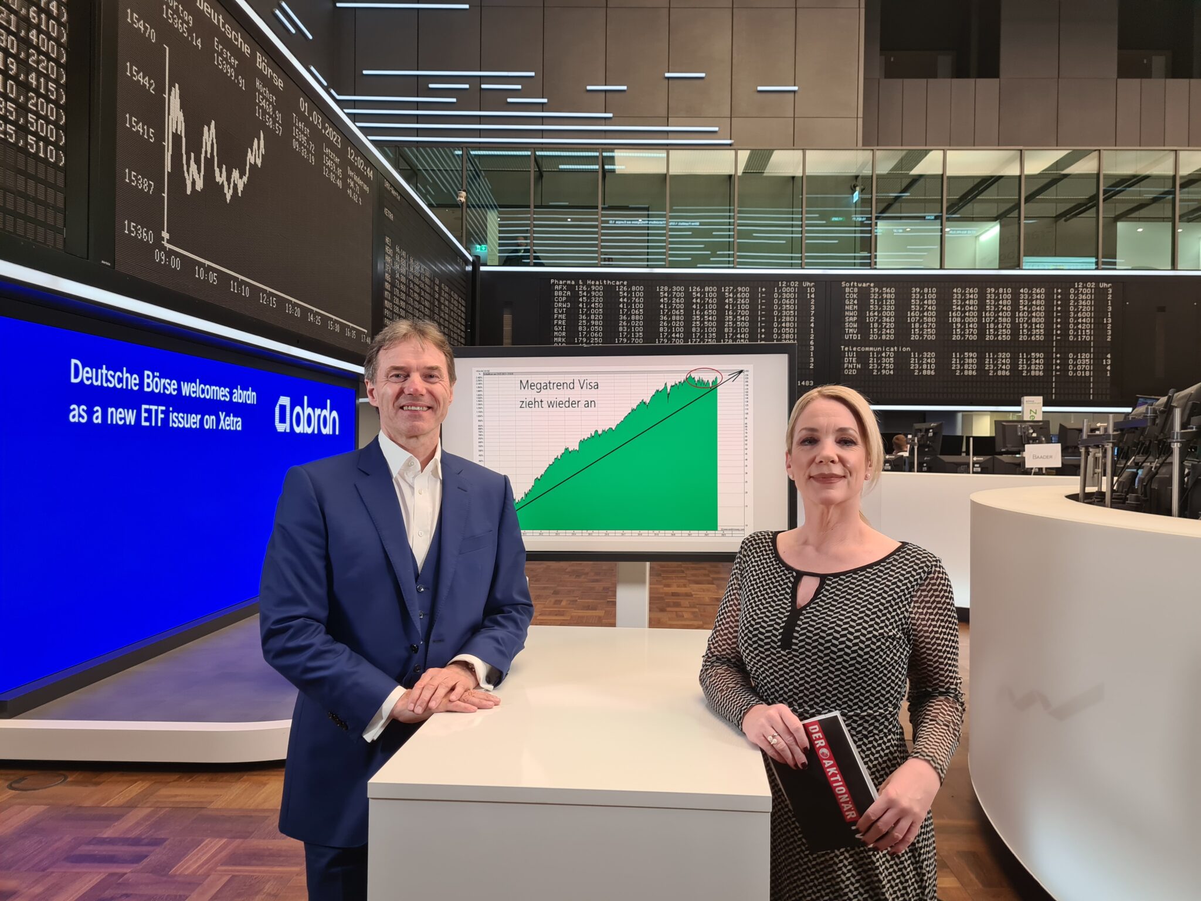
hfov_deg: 67.3
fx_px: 902
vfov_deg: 53.1
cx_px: 600
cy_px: 450
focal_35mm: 26
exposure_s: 1/50
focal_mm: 5.4
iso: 100
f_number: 1.8
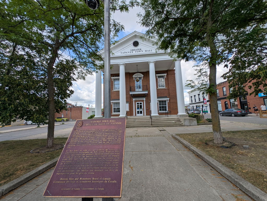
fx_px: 93
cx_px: 134
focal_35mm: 12
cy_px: 100
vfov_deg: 94.6
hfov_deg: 110.5
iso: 41
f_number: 1.95
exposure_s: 1/1621
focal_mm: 2.23
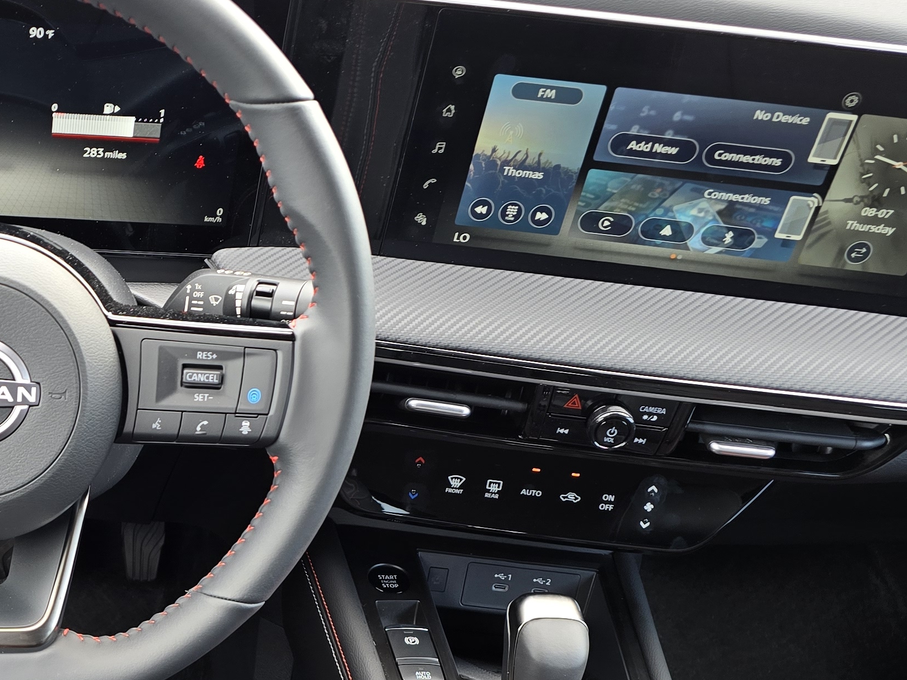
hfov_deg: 31.9
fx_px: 1467
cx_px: 15
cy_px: 684
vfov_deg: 24.8
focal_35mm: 56
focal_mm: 6.3
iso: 25
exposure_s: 1/50.2
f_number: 1.7
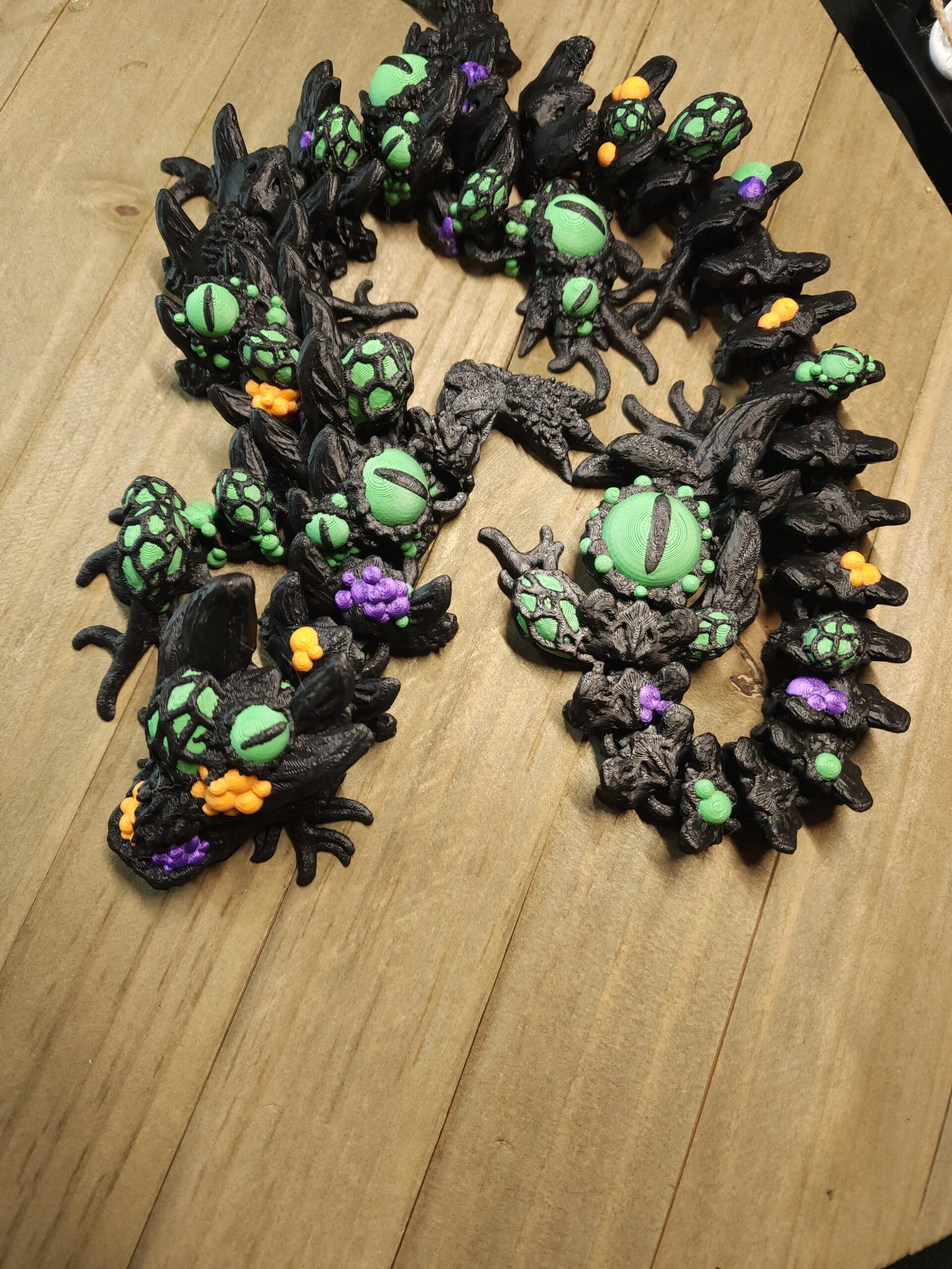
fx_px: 843
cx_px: 476
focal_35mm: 23
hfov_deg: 58.9
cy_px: 634
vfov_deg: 73.9
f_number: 1.8
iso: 160
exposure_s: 1/30
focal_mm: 6.4
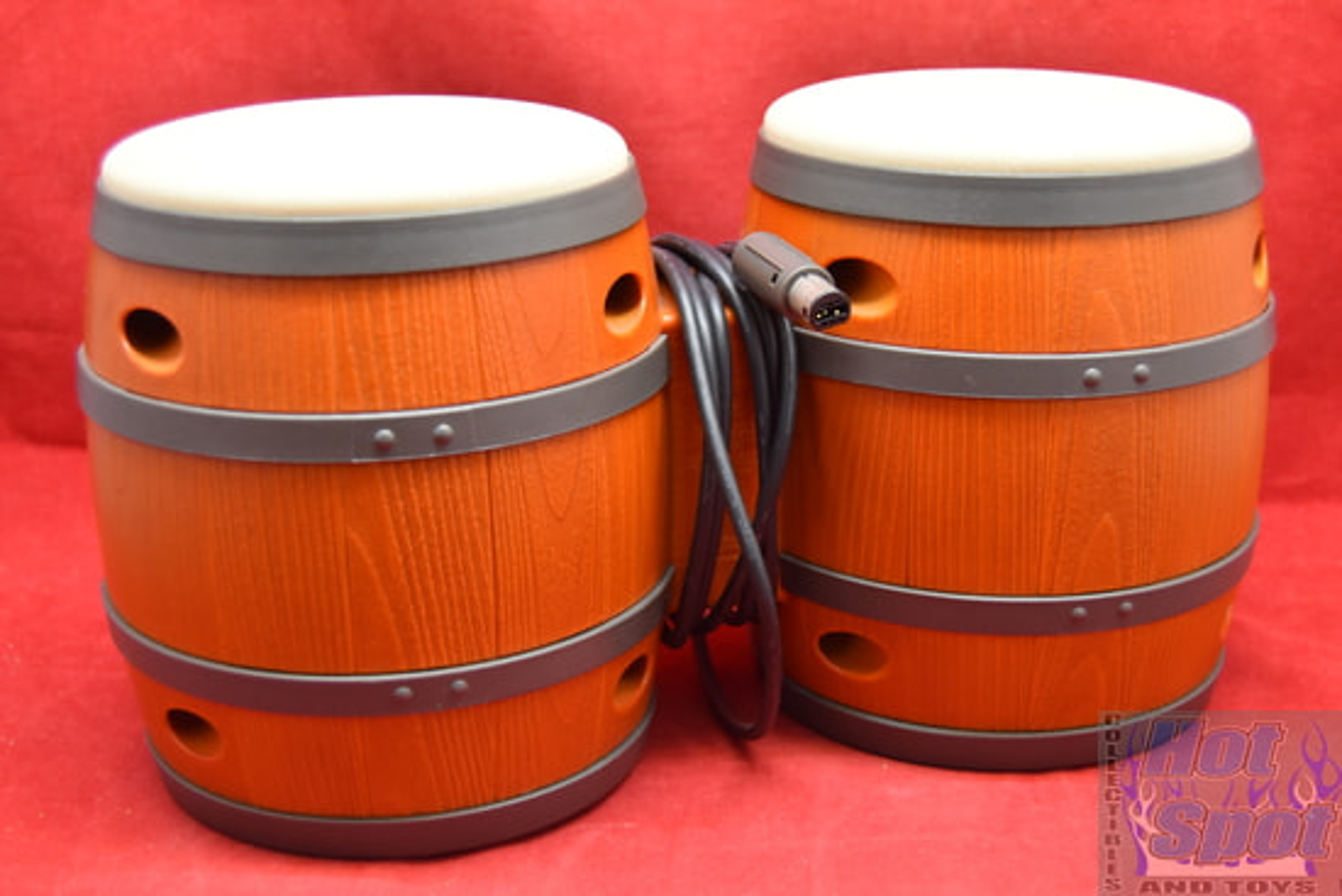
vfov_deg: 26.5
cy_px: 448
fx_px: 1902
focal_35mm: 51
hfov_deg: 38.9
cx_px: 671
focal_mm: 34
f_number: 4.5
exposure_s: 1/60
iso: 640
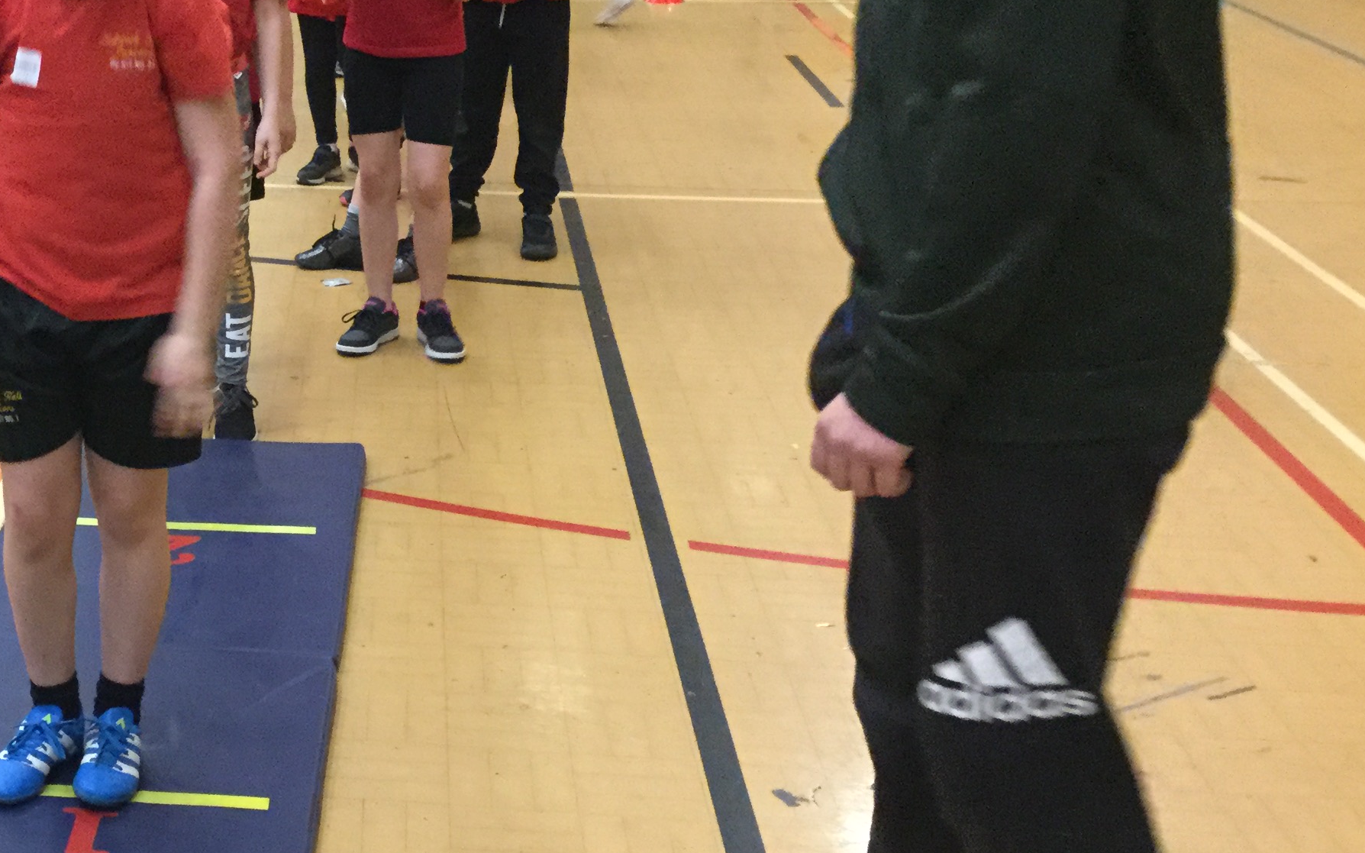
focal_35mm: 60
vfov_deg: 21.6
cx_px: 166
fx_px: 2232
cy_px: 382
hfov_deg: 32.5
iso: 200
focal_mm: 3.3
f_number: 2.4
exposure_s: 1/25
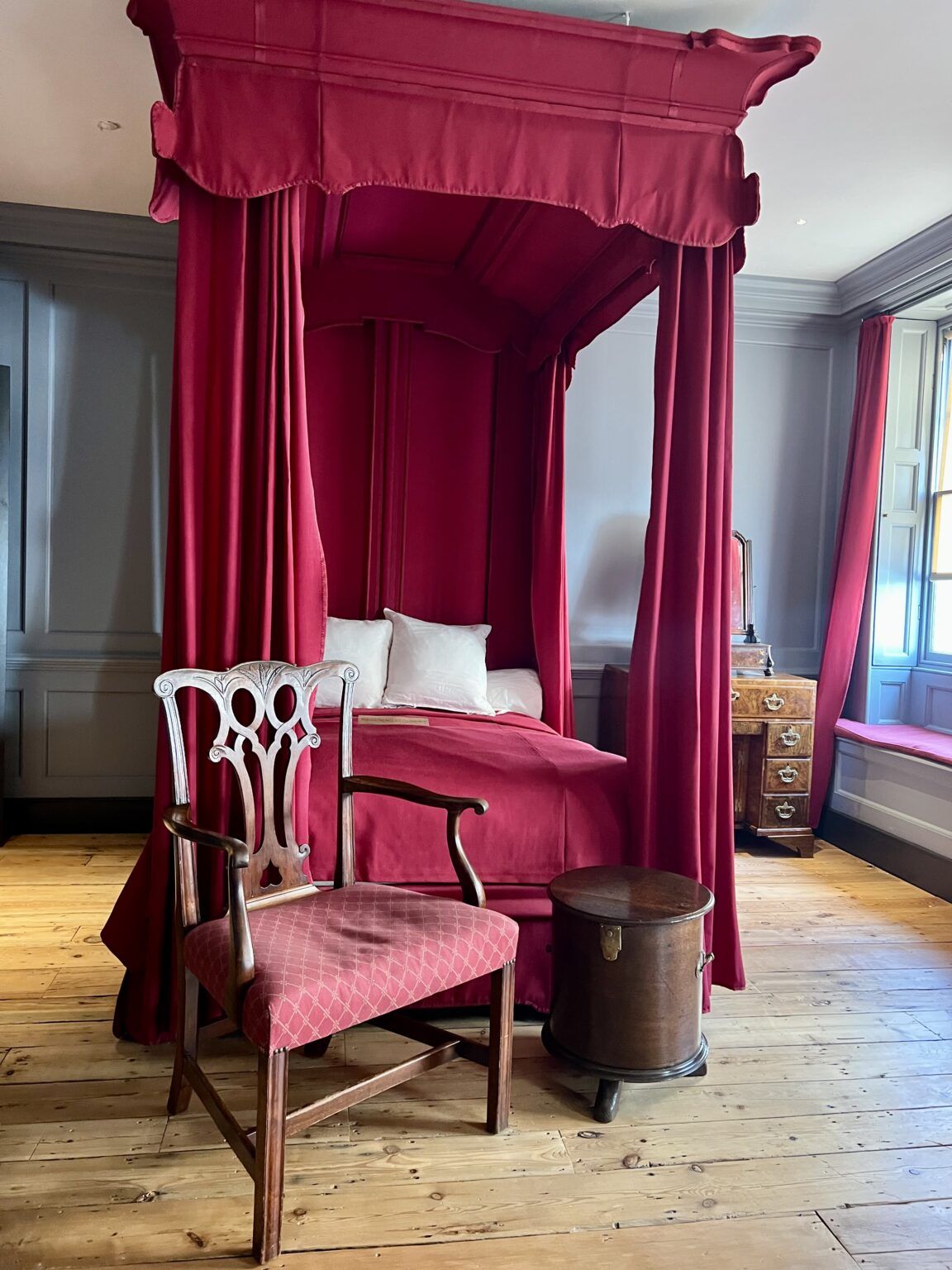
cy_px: 635
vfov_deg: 67.3
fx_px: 953
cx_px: 476
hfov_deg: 53.1
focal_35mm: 26
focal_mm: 5.7
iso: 500
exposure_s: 1/50
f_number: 1.5
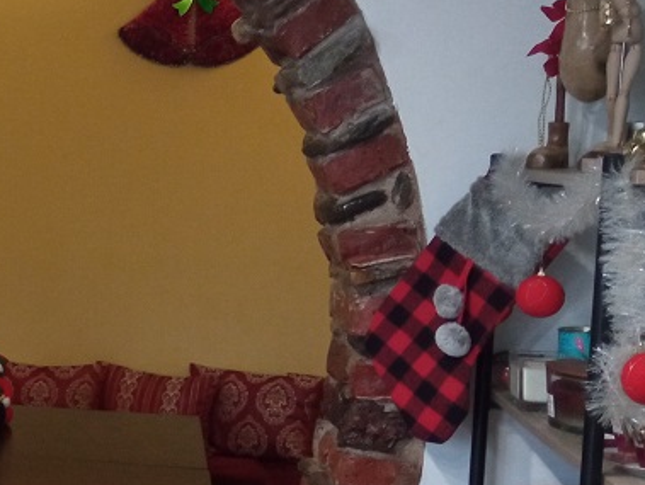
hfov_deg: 21.3
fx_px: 1492
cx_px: -264
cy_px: 309
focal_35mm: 80
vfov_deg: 18.4
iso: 1029
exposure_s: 1/20
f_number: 2.2
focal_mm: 3.79
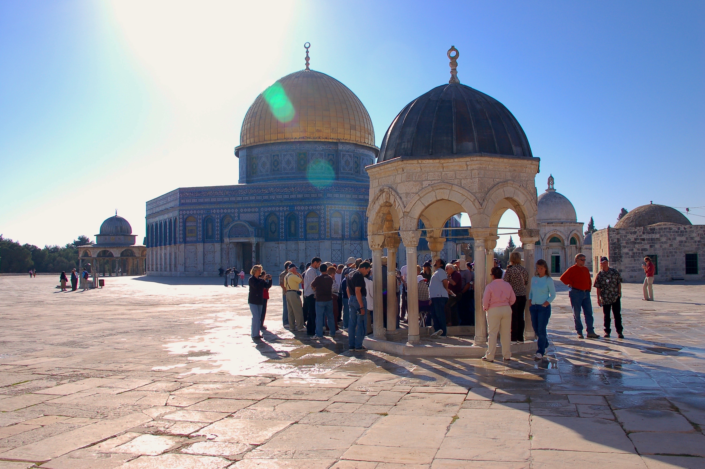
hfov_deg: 62.0
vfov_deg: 43.5
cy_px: 234
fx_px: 587
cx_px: 352
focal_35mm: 30
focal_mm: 20
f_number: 10
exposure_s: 1/320
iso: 200
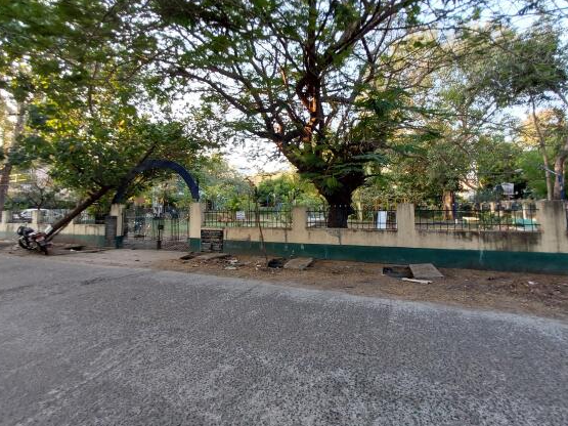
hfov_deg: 98.2
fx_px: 246
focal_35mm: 15
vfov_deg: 81.3
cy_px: 186
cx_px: 282
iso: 100
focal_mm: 1.42
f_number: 2.2
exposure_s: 1/100
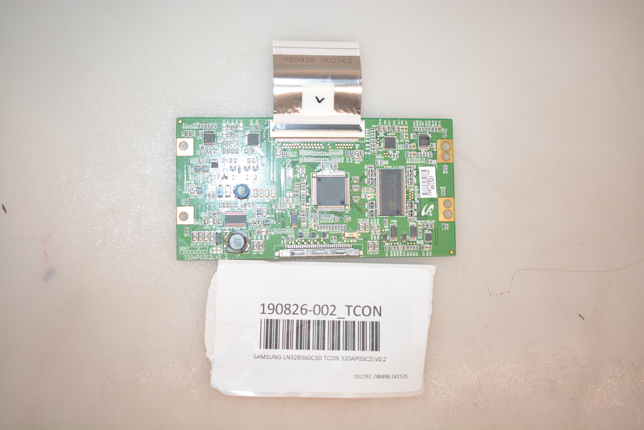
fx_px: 698
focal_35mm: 39
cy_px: 215
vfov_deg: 34.2
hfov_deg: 49.5
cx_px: 322
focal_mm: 26
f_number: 4
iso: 1000
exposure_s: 1/200
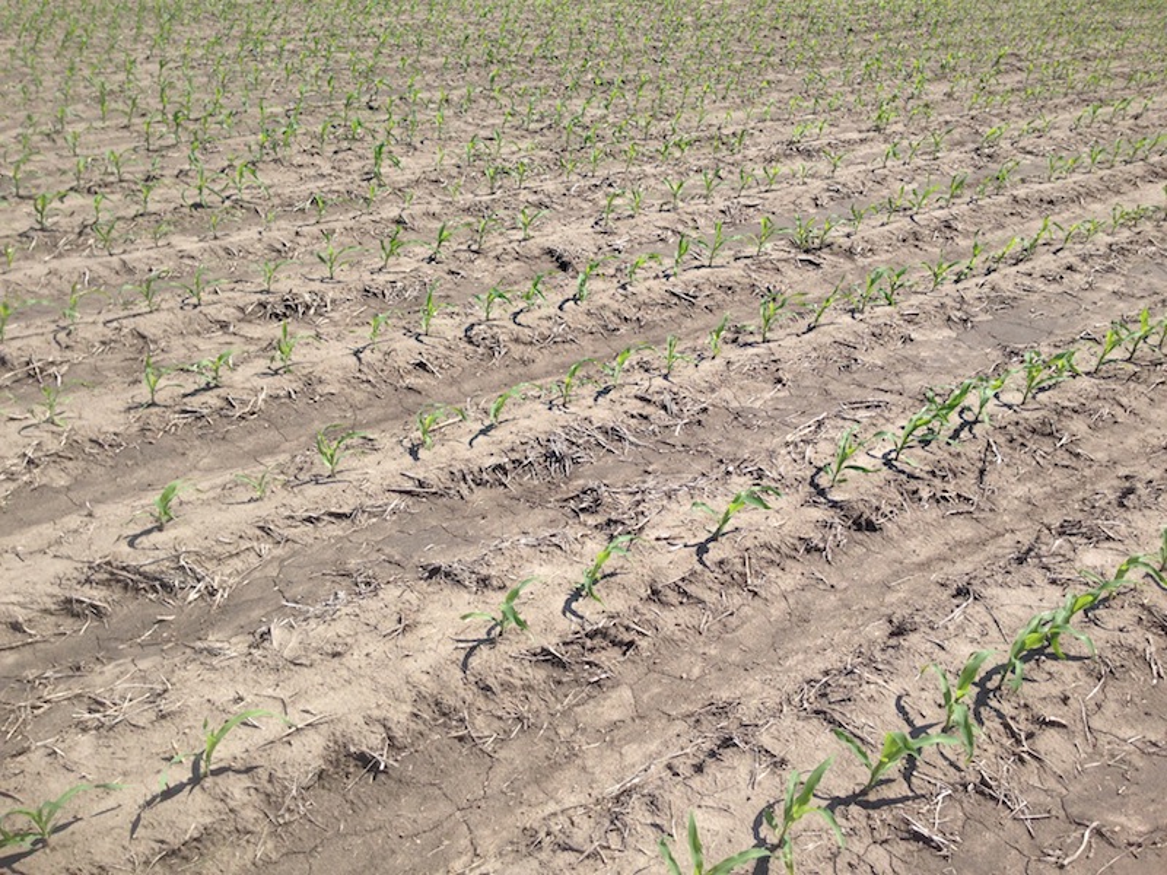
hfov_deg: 55.4
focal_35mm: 33
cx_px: 584
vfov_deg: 42.9
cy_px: 438
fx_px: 1113
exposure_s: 1/1130
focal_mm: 4.12
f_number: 2.4
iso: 50
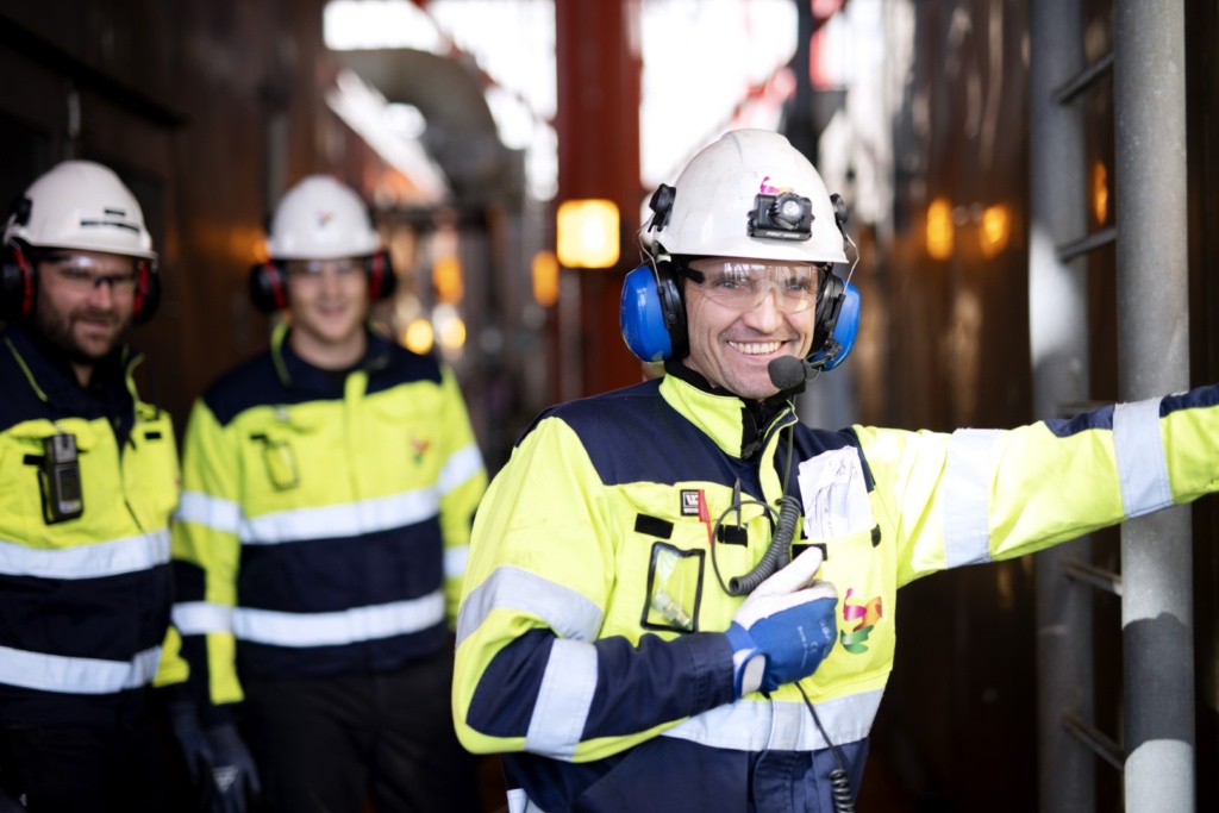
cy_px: 406
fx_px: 1693
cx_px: 610
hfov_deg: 39.6
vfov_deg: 27.0
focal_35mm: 50
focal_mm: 50
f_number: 1.8
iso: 200
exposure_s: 1/2000
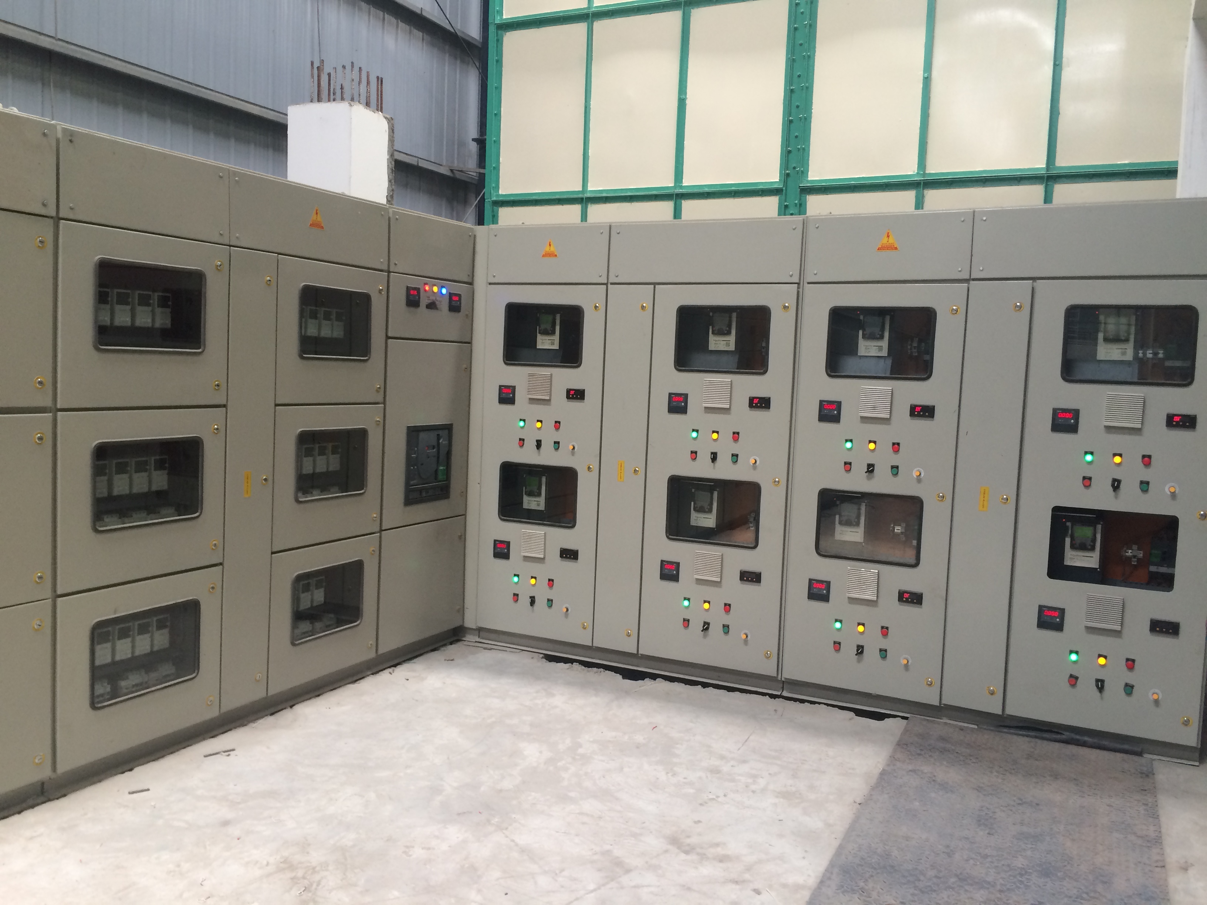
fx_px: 1011
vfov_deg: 48.2
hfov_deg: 61.7
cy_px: 452
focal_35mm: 29
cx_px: 604
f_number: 2.2
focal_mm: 4.15
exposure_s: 1/30
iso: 64
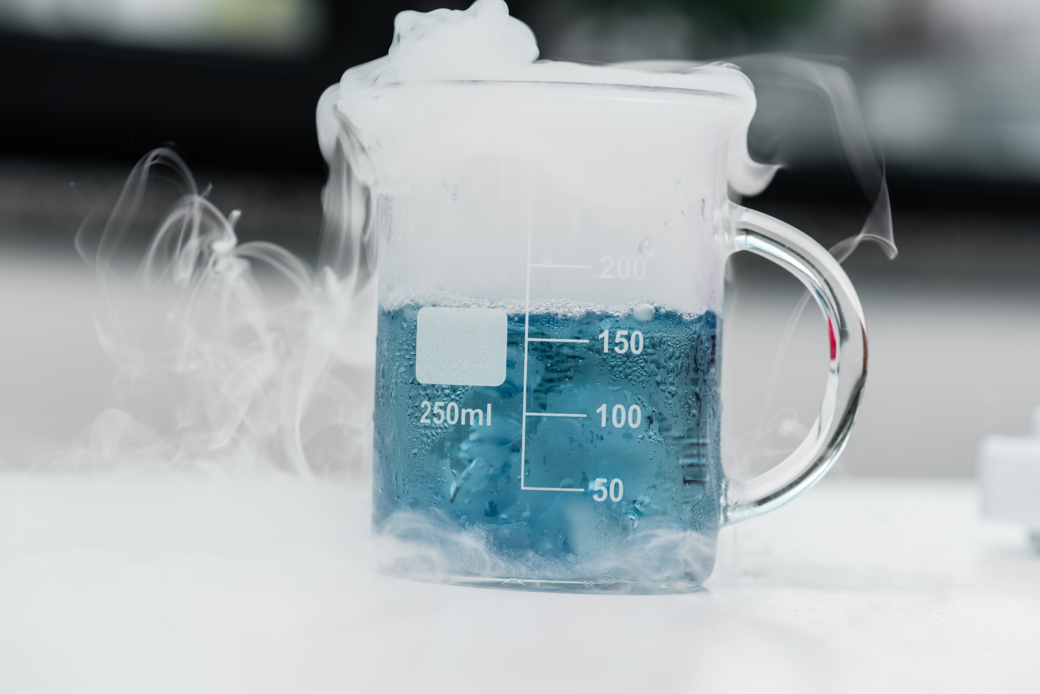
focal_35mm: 105
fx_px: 3034
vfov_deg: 13.1
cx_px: 520
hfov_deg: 19.5
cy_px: 347
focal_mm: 105
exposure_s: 1/160
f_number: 9
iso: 200
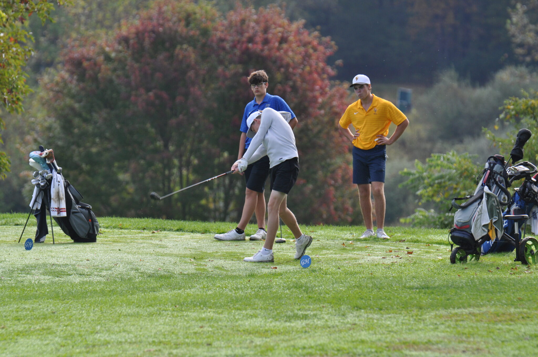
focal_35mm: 360
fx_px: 5373
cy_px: 178
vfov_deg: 3.8
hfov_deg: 5.7
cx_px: 269
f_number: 4
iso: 400
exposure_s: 1/1000
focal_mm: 240
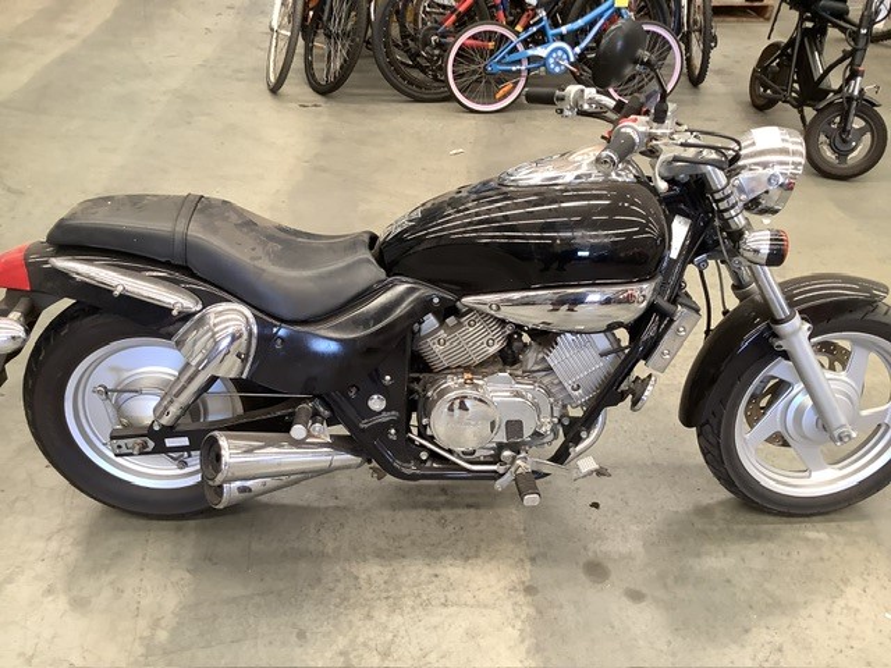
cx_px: 446
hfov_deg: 58.4
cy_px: 334
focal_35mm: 31
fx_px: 798
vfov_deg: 45.4
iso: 100
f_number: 2.4
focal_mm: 3.3
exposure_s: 1/50
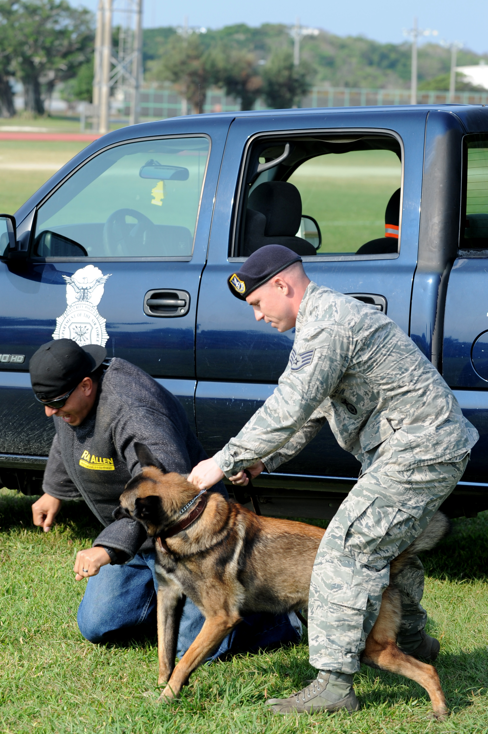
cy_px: 367
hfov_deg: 14.4
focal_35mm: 95
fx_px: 1934
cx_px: 244
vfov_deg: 21.5
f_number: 5
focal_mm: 95
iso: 200
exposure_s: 1/640
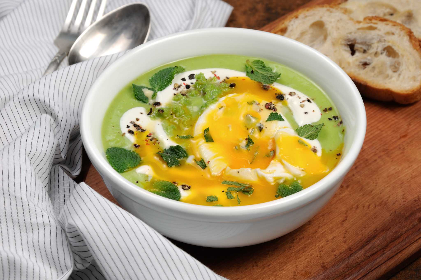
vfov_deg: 14.7
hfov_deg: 21.9
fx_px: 1087
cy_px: 140
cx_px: 210
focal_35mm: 93
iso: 200
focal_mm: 62
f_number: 11
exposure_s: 1/60
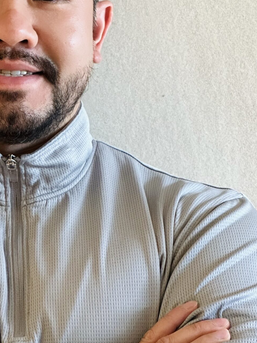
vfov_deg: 11.6
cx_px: 10
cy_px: 148
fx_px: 1692
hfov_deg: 8.6
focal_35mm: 171
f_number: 2.8
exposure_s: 1/60
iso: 500
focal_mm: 9
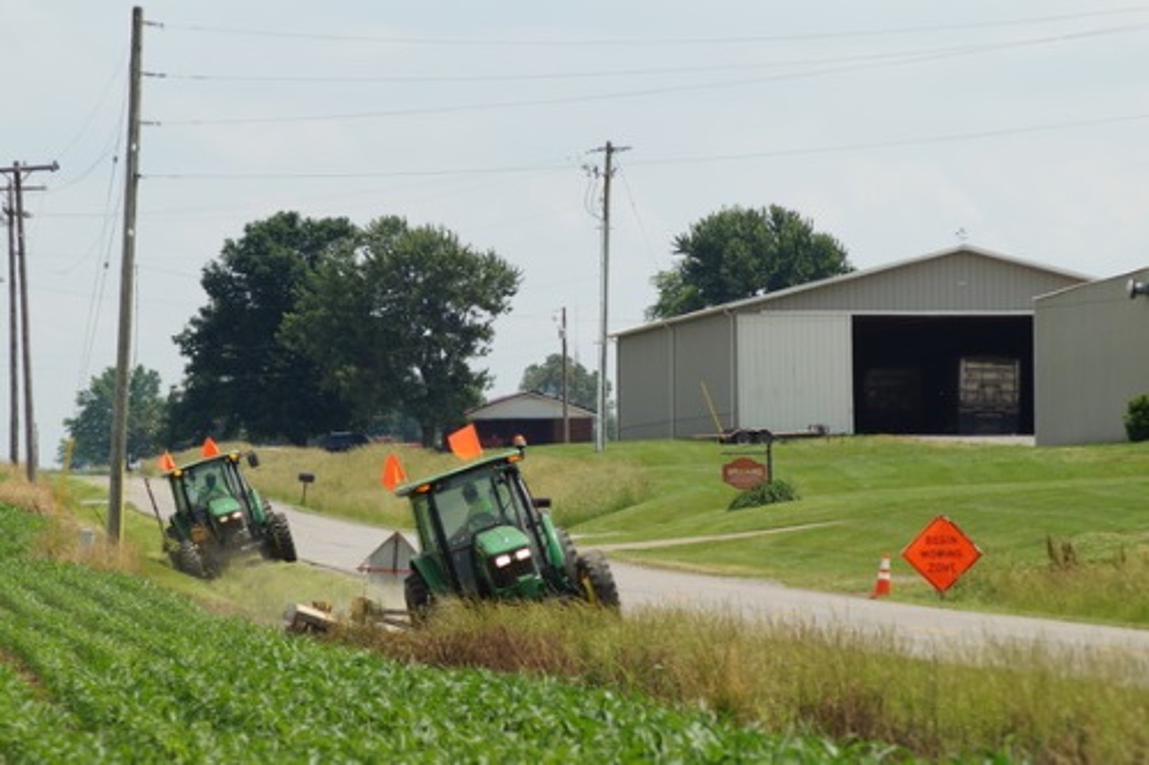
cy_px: 382
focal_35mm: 225
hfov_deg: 9.2
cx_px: 574
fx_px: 7178
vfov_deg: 6.1
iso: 100
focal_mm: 150
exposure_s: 1/320
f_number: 6.3
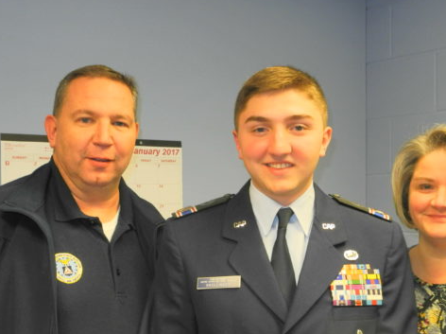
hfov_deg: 33.3
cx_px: 226
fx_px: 747
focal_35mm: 58
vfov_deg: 25.1
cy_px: 217
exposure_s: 1/50
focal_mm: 8.8
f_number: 3.5
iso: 200
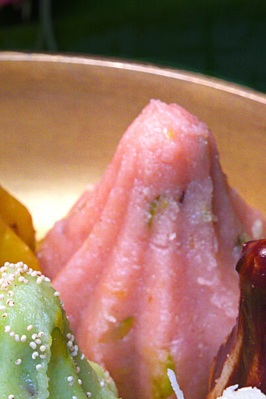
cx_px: 0
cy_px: 332
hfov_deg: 3.8
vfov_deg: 5.7
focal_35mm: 359
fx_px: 3981
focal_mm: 70
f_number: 9
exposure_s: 1/100
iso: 1000
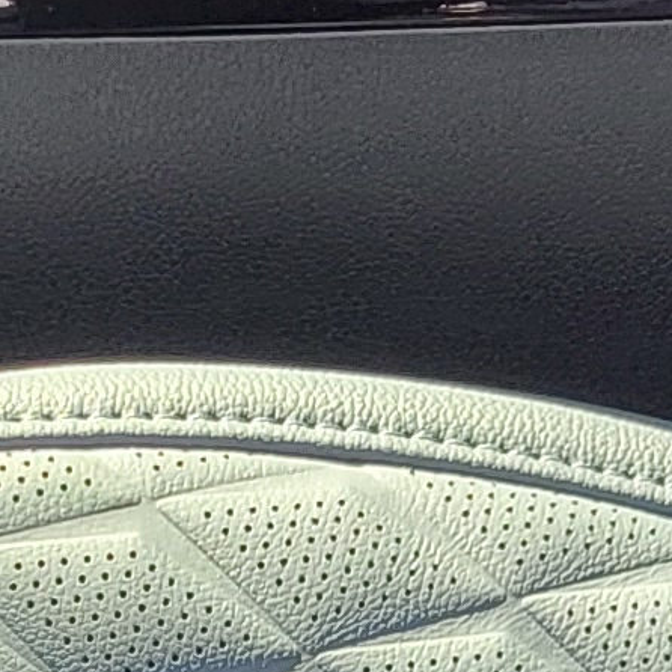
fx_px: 4524
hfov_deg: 8.4
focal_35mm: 206
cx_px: 832
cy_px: 2207
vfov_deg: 7.3
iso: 40
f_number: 1.8
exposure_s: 1/244
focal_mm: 5.4
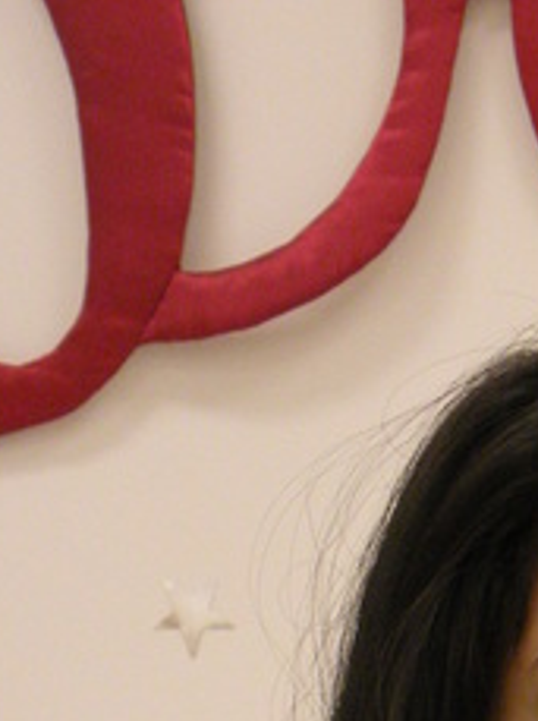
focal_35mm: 147
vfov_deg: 12.5
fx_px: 3055
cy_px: 1206
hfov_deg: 9.8
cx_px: 796
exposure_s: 1/54
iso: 209
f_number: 3.2
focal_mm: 7.4
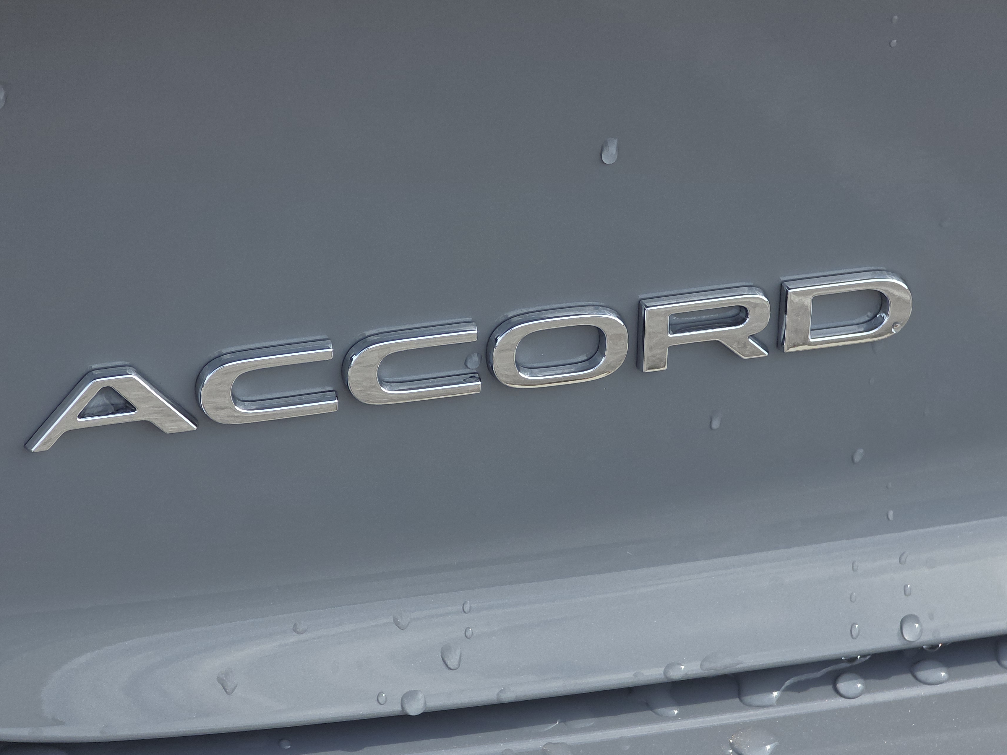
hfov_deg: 14.6
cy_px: 352
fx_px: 3928
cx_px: 514
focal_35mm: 135
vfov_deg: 11.0
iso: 64
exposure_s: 1/603
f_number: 3.4
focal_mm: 18.6
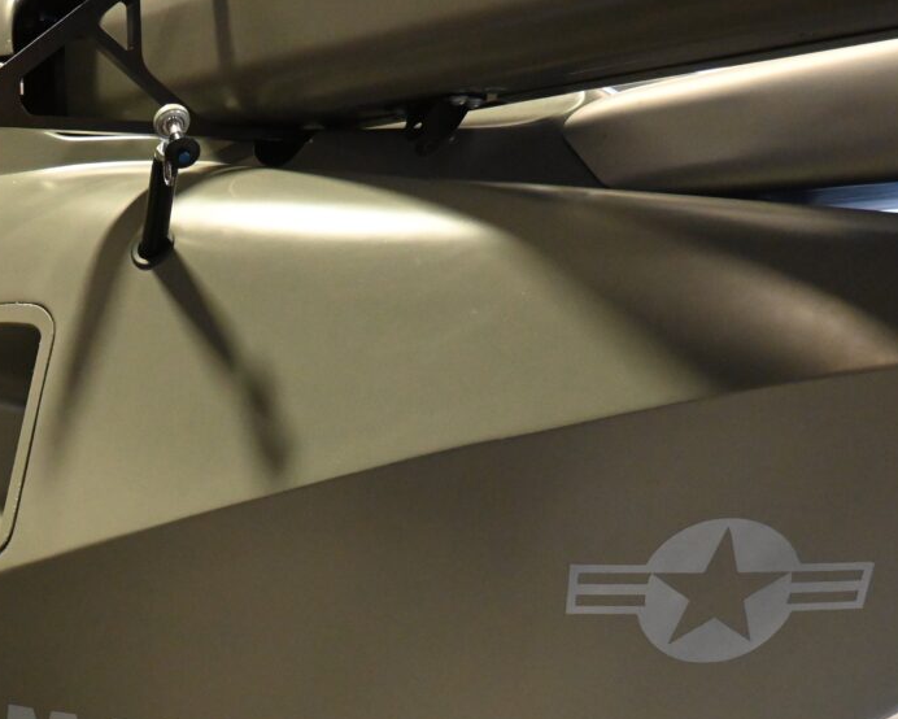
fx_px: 1329
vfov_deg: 29.2
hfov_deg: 36.5
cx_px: 231
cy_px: 633
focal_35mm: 50
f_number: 3.5
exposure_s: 1/125
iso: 3200
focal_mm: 16
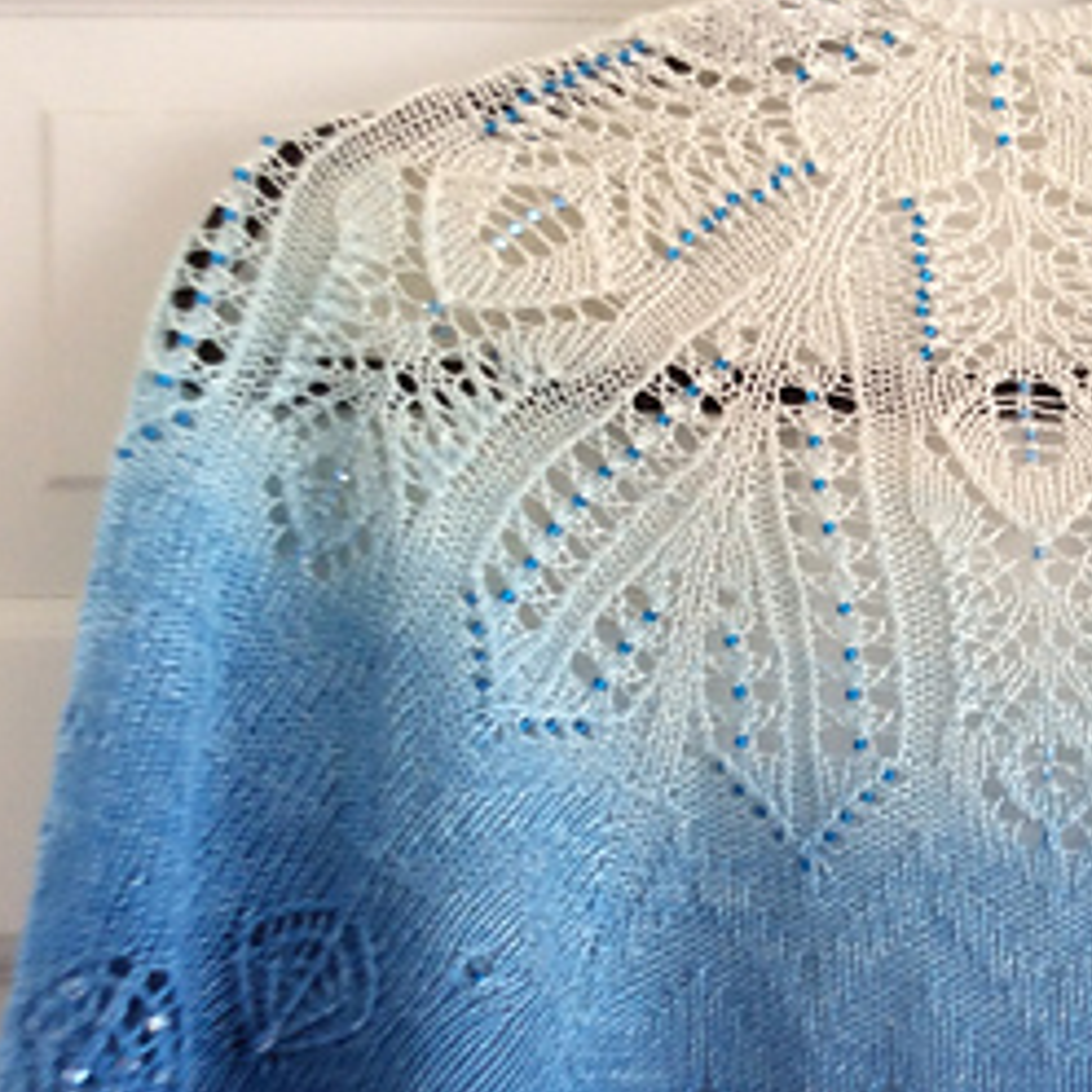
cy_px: 795
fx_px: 2034
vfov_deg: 29.7
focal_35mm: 57
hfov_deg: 28.5
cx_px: 1044
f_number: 2.4
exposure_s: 1/24
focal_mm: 3.3
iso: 50
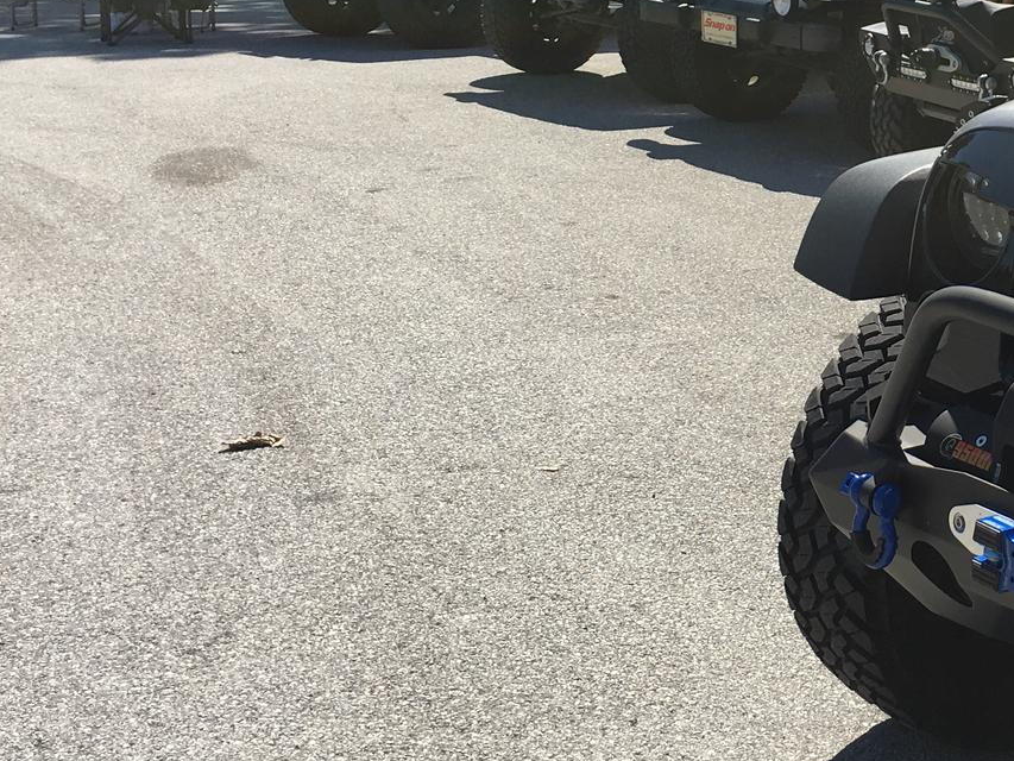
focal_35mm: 68
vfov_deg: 21.2
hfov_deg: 27.0
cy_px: 105
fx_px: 1992
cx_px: 1008
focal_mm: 4.15
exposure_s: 1/1508
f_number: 2.2
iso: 25
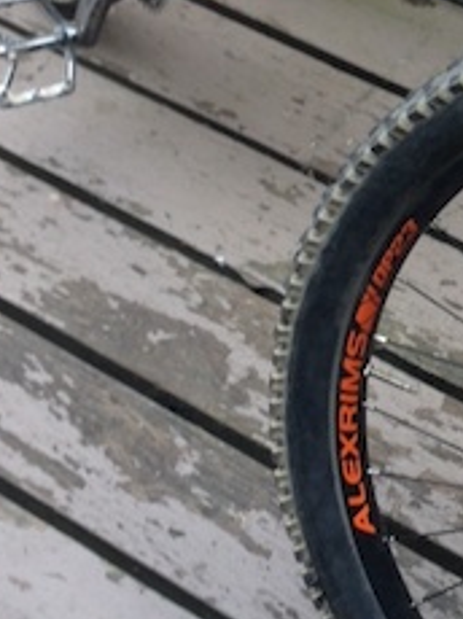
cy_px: 145
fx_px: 2055
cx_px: 509
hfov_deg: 12.6
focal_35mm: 115
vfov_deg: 17.0
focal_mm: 4.12
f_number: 2.4
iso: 50
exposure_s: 1/126
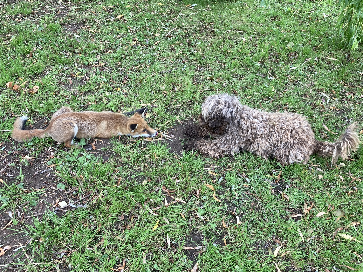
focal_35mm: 34
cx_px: 178
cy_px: 140
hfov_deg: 54.0
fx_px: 357
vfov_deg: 41.8
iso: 50
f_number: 1.8
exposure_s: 1/121
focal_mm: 3.99
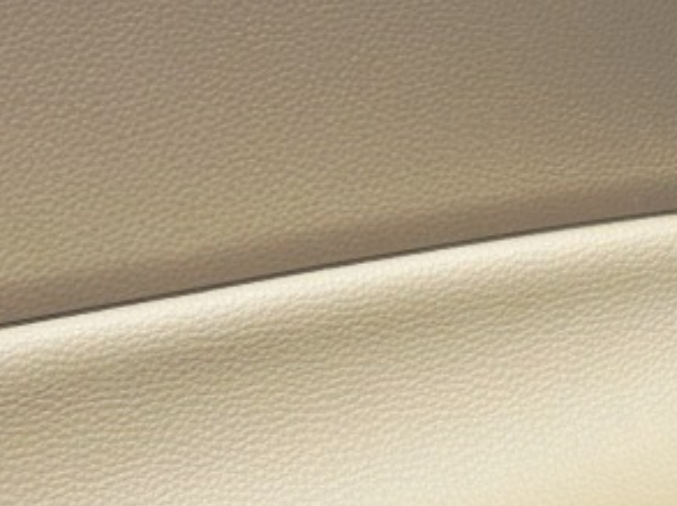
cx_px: 878
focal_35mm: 168
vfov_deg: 8.8
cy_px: 30
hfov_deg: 11.5
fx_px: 3282
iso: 250
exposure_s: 1/40
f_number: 1.78
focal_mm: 6.86
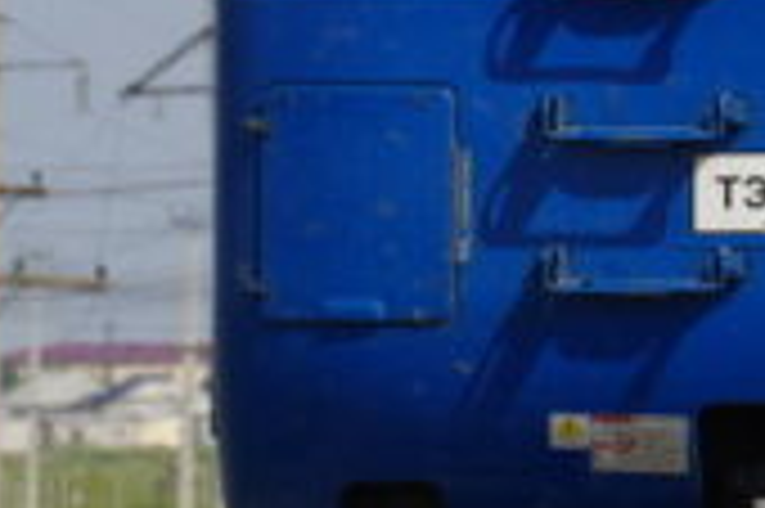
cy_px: -247
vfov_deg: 1.1
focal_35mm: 1207
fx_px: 25624
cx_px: 2034
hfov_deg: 1.7
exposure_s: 1/1000
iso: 320
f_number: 8
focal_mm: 200
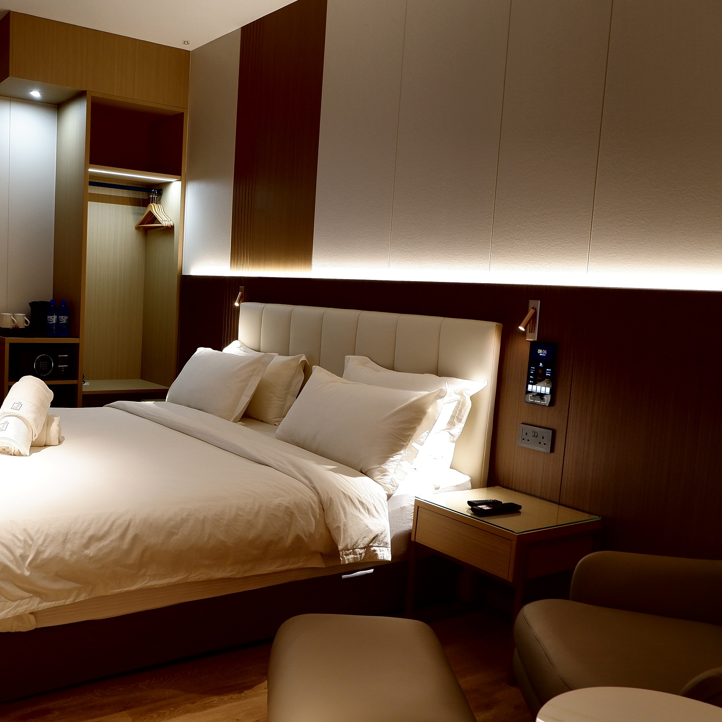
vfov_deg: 49.7
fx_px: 779
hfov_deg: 48.9
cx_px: 242
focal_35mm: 33
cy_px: 384
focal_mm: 15
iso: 800
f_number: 3.5
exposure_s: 1/14
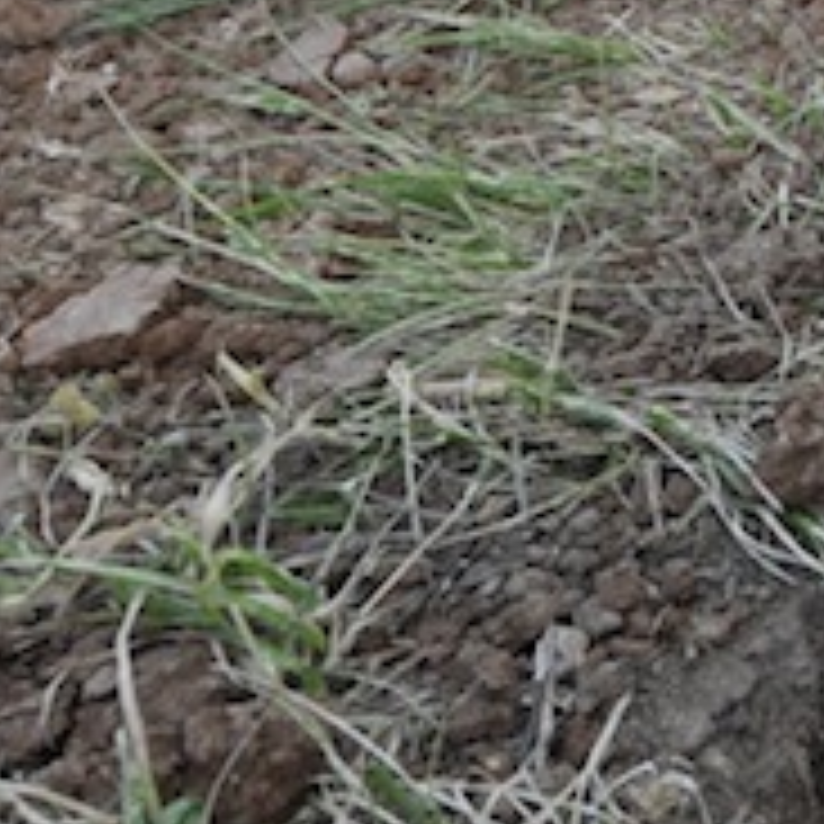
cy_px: -398
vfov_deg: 18.7
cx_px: 1747
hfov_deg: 15.7
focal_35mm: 82
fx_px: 2208
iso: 200
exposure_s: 1/200
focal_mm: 12
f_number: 4.5
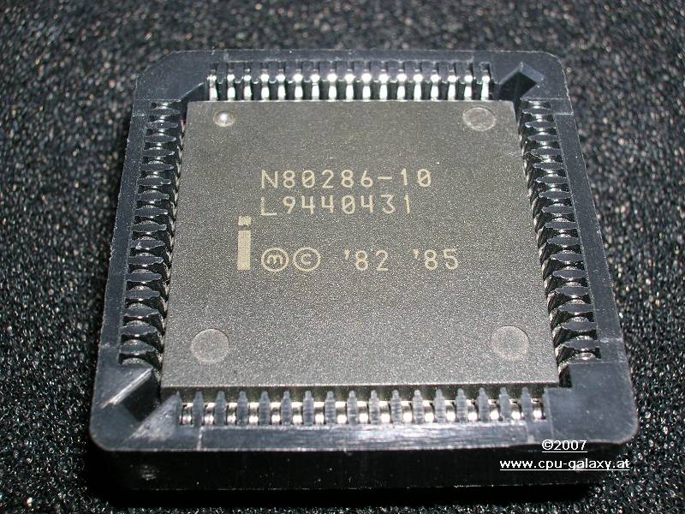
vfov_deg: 31.5
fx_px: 910
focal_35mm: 46
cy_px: 257
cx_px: 342
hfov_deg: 41.2
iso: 50
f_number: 5.4
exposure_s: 1/60.1
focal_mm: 7.7
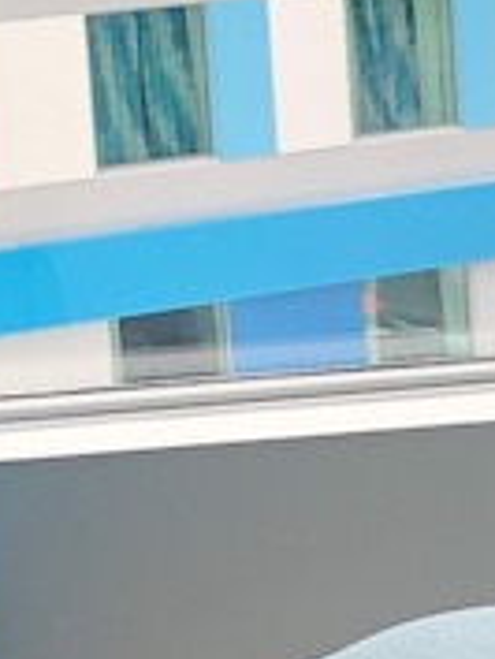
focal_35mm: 207
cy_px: 572
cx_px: 1425
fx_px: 3942
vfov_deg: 9.5
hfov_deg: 6.6
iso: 20
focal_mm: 4
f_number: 1.8
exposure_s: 1/294
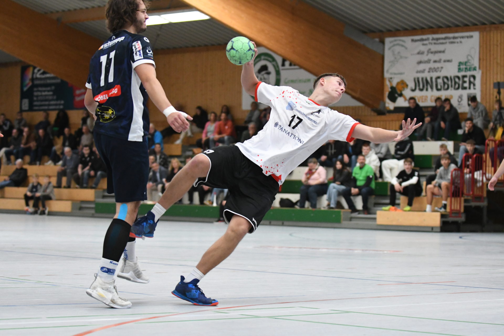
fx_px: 1470
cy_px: 168
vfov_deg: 13.0
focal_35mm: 105
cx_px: 252
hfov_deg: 19.5
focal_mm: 70
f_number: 2.8
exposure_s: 1/1000
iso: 5600
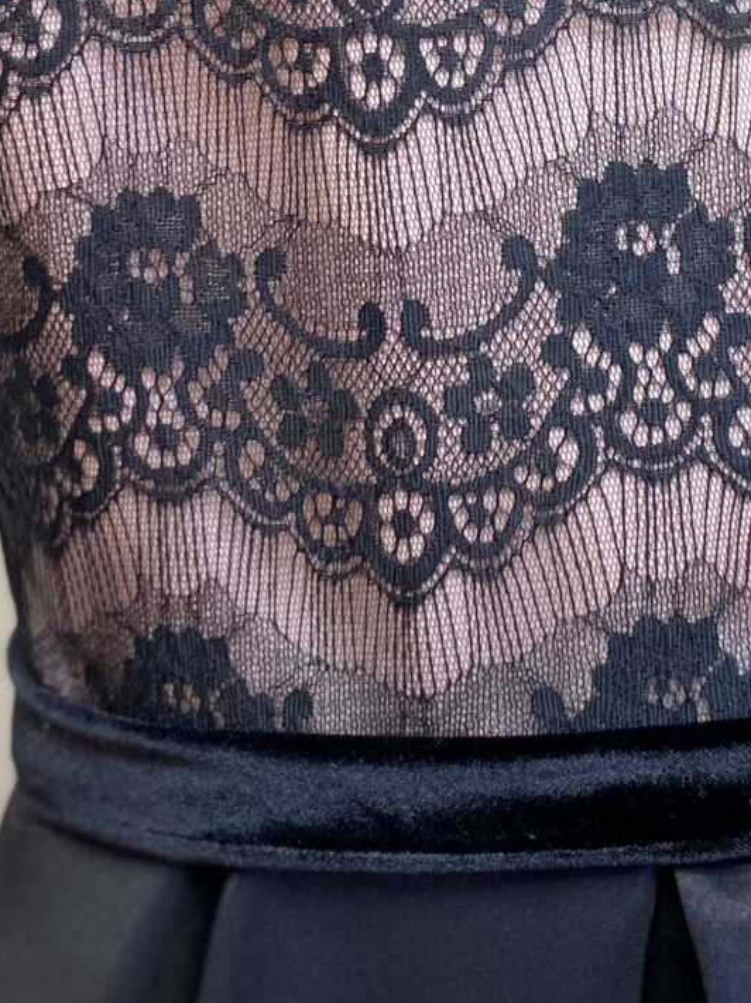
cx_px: 546
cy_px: 162
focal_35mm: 75
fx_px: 2171
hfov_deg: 19.5
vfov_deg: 25.4
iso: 64
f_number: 1.8
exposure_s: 1/60
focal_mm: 4.25
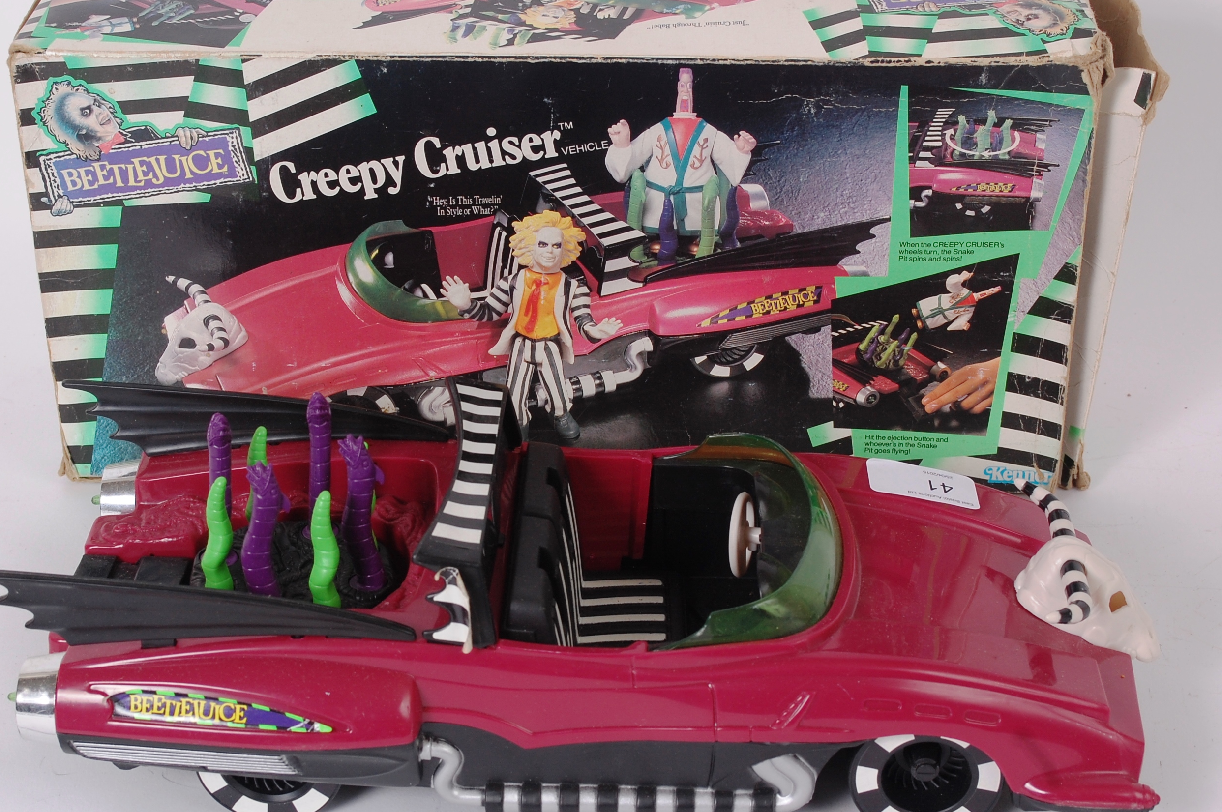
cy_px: 385
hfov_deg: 29.2
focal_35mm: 69
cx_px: 546
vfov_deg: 19.7
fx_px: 2340
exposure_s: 1/60
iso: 200
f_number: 9
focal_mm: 38
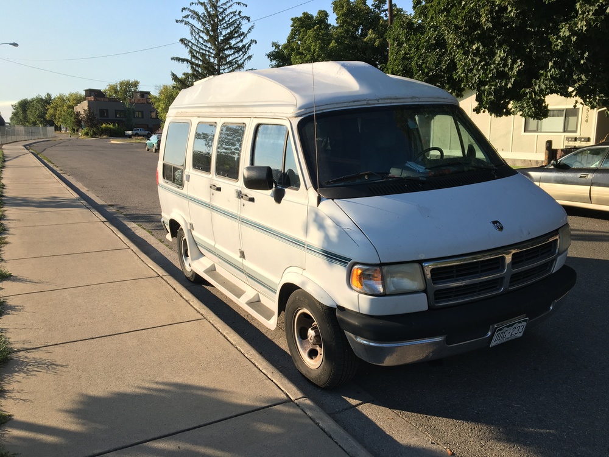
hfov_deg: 61.7
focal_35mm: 29
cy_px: 228
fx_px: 510
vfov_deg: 48.2
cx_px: 304
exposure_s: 1/855
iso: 25
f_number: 2.2
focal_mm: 4.15
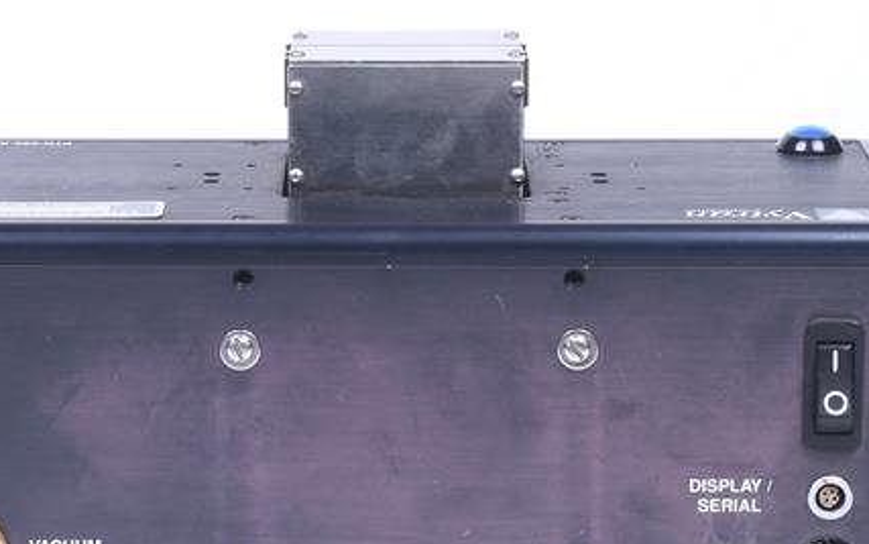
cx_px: 409
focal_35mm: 86
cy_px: 385
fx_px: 2037
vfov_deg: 15.1
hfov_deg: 24.1
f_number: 14
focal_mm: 40
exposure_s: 1/200
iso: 200
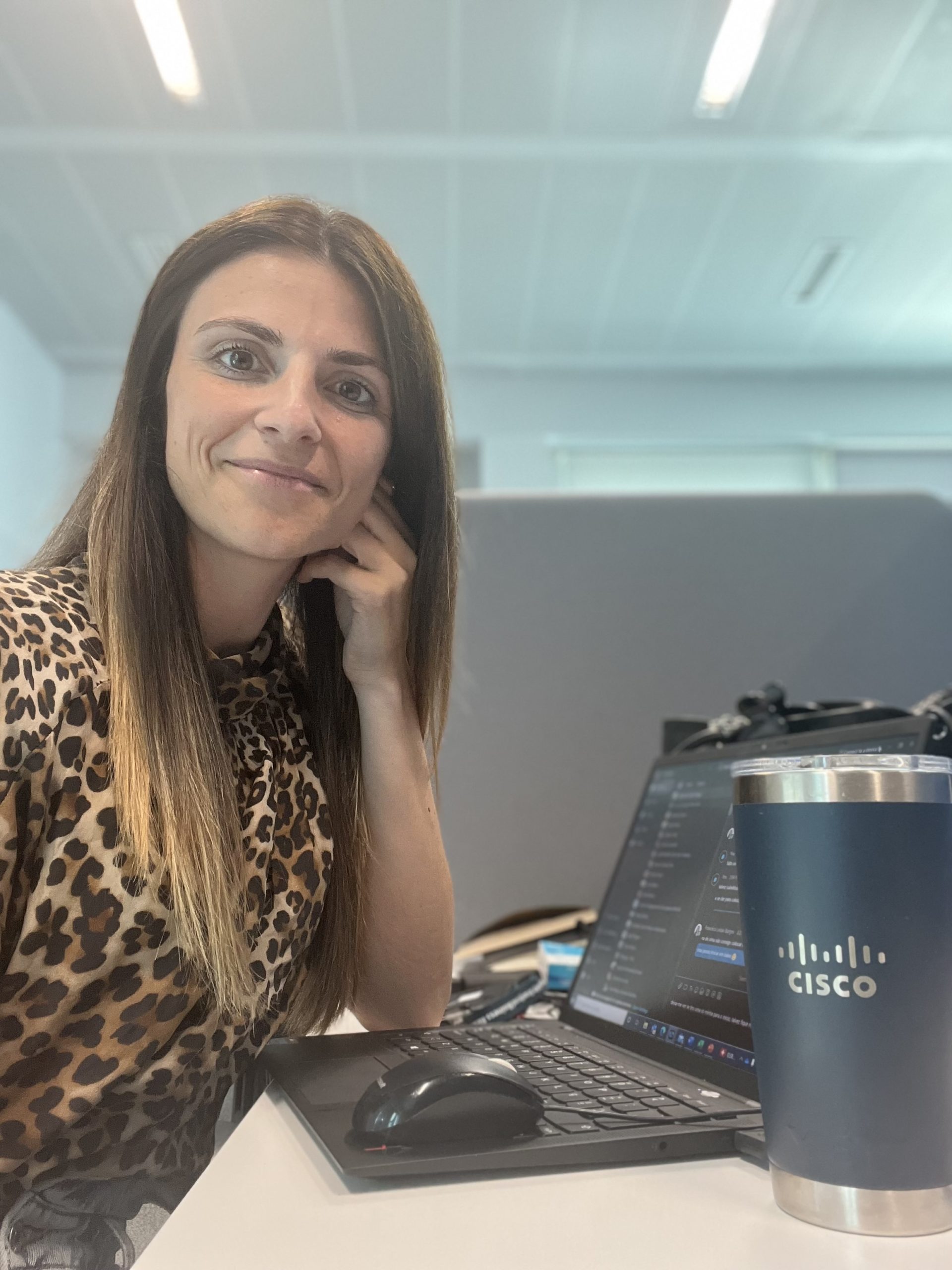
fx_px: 1100
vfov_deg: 60.0
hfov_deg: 46.8
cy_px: 635
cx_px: 476
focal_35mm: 30
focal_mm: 2.71
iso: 125
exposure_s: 1/50
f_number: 2.2
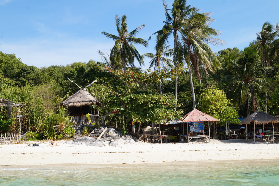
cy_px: 93
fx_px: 349
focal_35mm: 45
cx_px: 140
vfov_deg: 29.9
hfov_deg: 43.6
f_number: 13
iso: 100
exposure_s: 1/80
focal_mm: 30
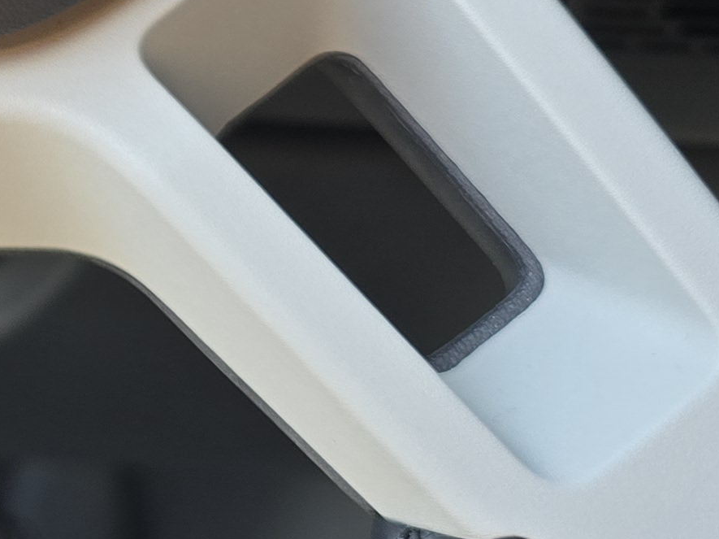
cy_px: -60
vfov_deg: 13.9
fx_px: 2159
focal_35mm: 104
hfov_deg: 17.1
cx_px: -357
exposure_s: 1/180
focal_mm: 6.3
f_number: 1.7
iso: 50
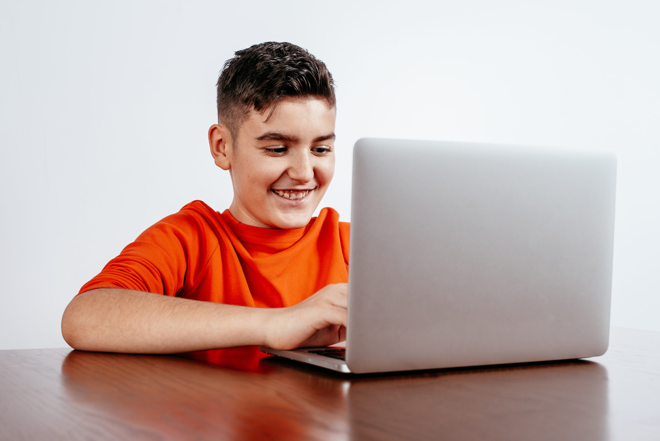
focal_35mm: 50
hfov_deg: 39.6
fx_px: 917
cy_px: 220
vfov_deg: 27.0
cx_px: 330
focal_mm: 50
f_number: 5.6
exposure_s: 1/125
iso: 100
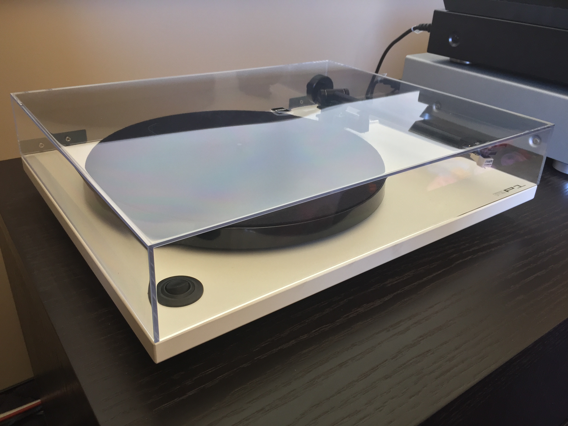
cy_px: 213
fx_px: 476
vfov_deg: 48.2
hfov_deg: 61.7
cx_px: 284
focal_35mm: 29
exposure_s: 1/33
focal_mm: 4.15
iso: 100
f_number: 2.2
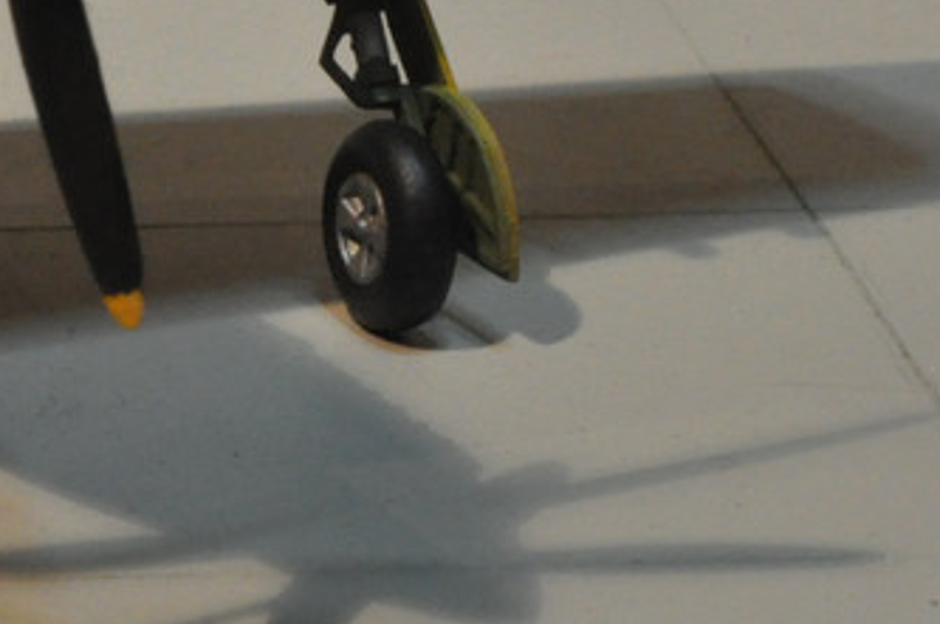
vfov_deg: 6.0
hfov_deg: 8.9
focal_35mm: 228
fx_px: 5945
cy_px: -85
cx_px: -325
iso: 2000
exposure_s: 1/10
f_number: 22
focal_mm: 42
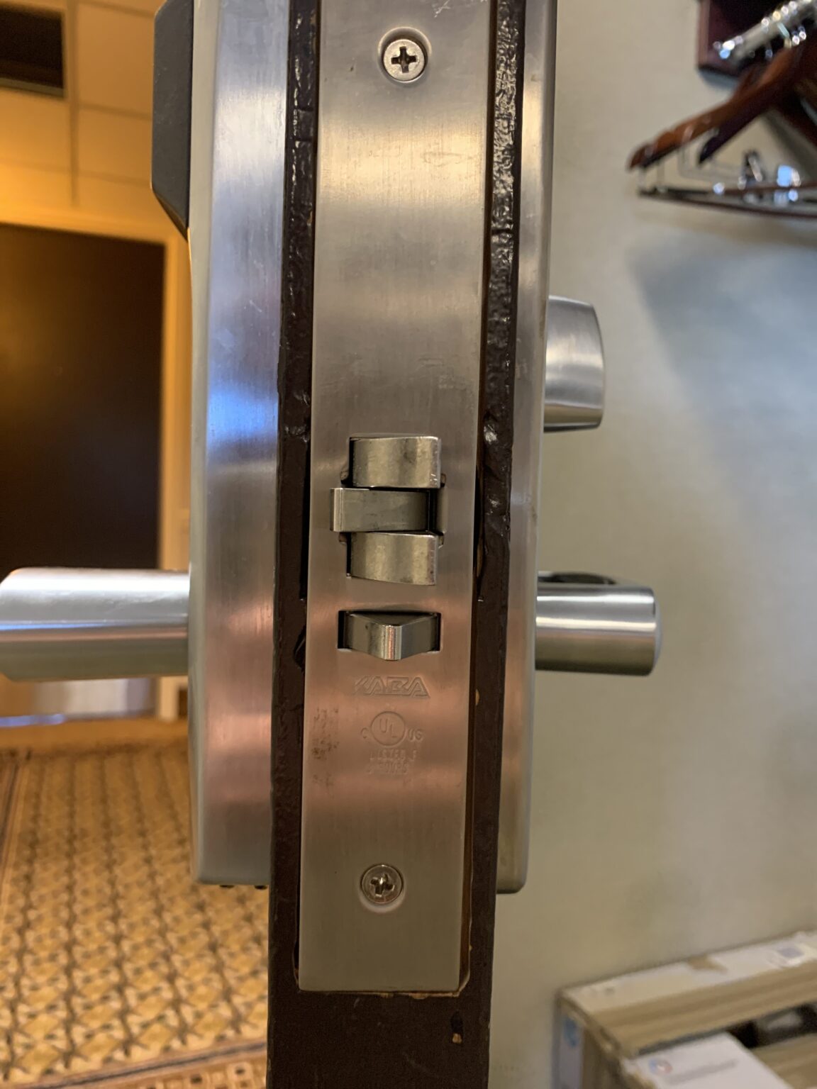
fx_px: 818
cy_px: 544
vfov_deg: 67.3
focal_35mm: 26
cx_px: 408
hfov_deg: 53.1
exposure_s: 1/40
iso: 320
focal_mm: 4.25
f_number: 1.8
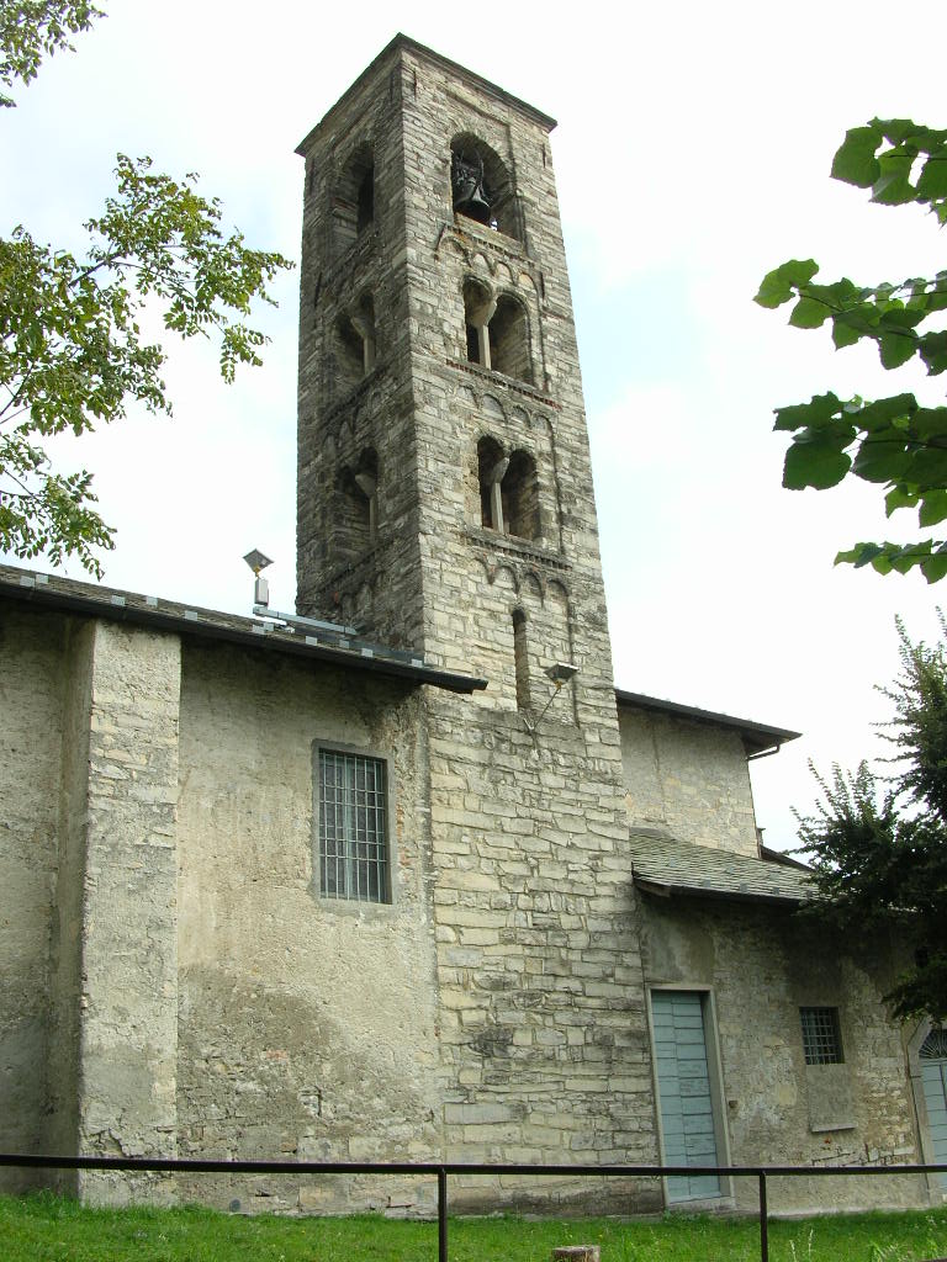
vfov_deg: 52.6
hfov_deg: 40.7
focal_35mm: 35
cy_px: 631
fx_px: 1277
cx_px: 474
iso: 50
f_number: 5.6
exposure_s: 1/130
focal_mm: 5.8
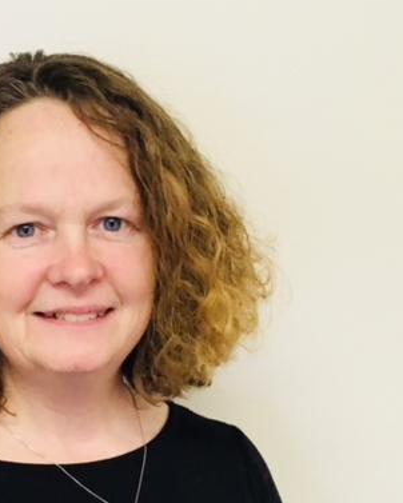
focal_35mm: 45
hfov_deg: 32.0
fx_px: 670
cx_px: 49
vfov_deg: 41.0
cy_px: 291
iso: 125
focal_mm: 4.15
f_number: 2.2
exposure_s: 1/30
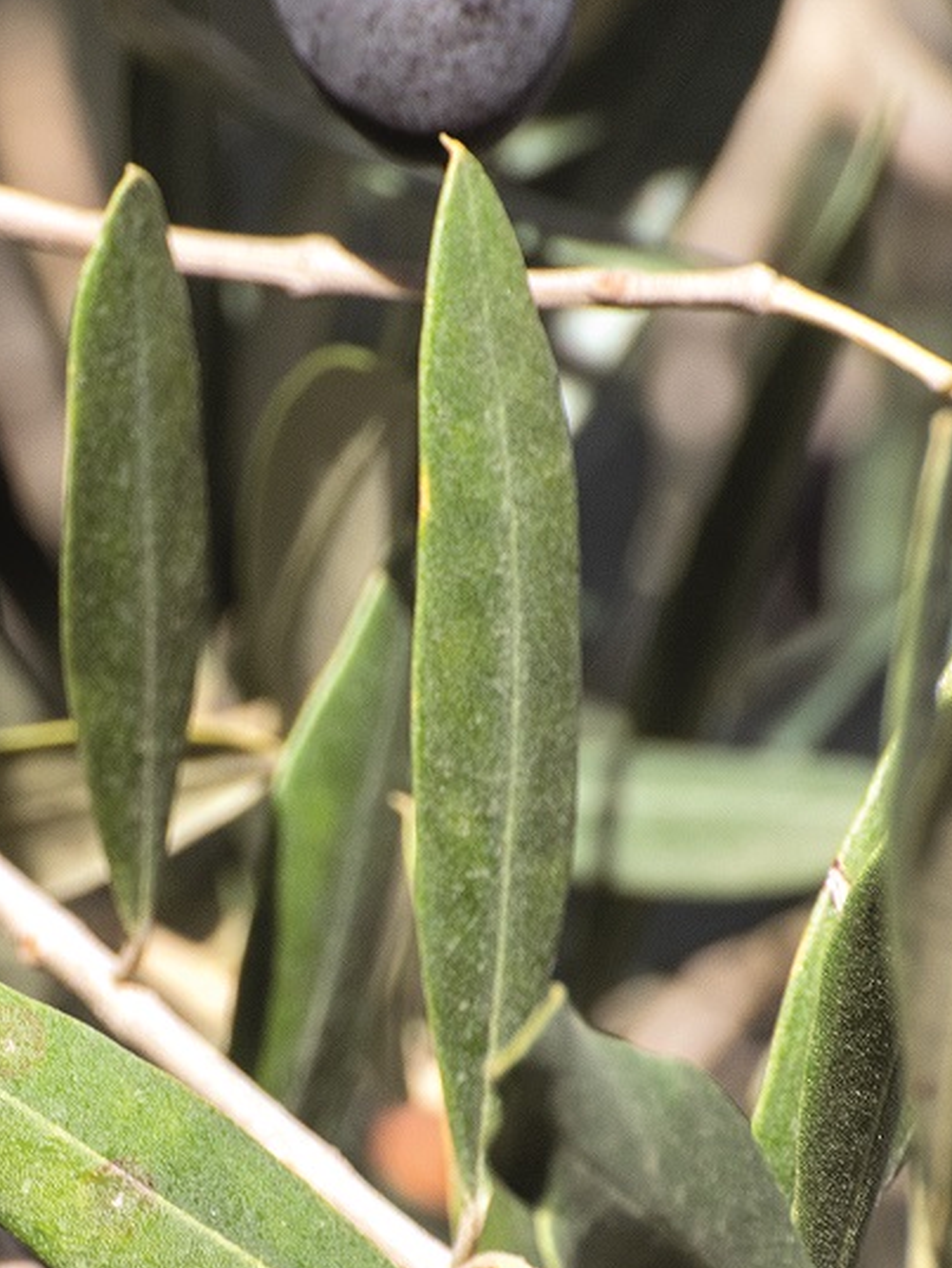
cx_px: 260
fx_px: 29507
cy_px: 966
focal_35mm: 805
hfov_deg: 1.8
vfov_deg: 2.5
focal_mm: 250
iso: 400
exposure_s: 1/250
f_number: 11
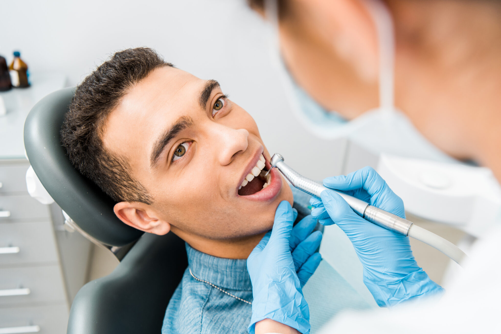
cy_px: 167
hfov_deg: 48.4
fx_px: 557
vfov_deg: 33.4
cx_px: 250
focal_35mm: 40
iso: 320
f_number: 4.5
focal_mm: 40
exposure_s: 1/200
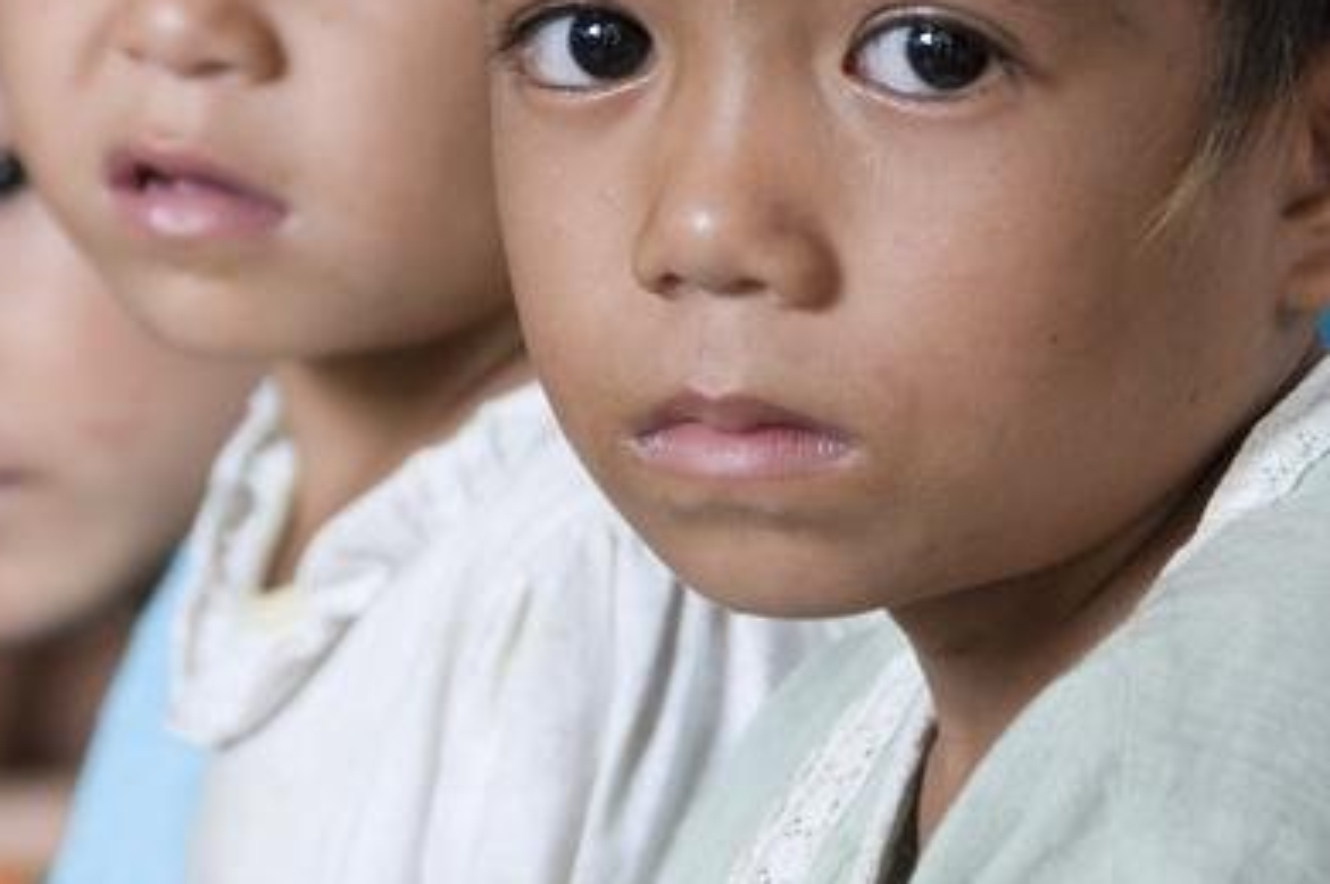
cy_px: 53
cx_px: 784
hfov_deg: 8.2
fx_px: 9298
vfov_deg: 5.4
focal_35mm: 252
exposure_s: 1/40
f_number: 5
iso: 500
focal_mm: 82
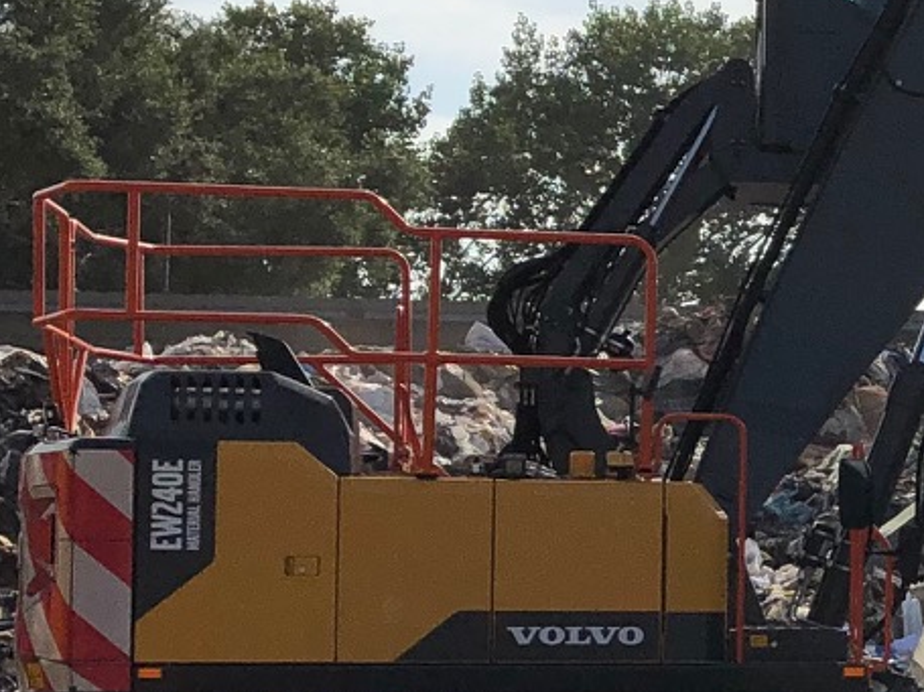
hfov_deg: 14.3
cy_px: 503
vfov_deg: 11.9
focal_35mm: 124
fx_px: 3309
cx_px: 1590
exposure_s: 1/4000
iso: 20
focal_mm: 3.99
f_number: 1.8
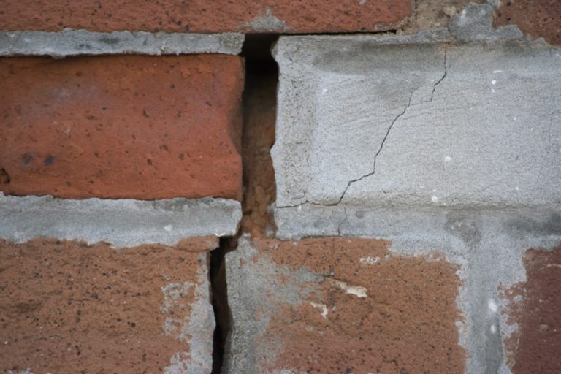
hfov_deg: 4.6
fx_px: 7012
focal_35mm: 450
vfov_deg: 3.1
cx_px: 280
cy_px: 187
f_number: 5.6
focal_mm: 300
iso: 800
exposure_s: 1/200
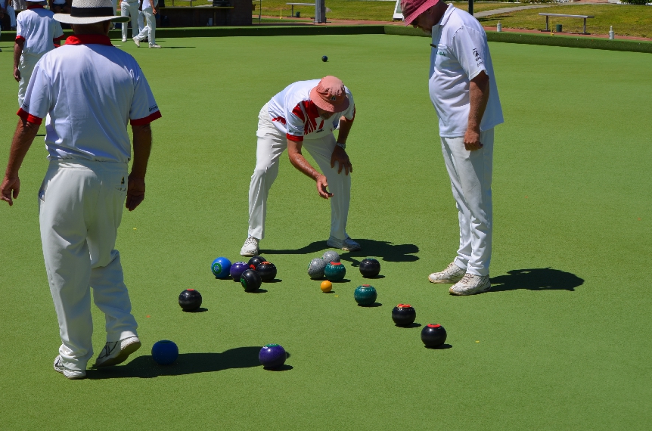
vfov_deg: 16.5
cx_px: 326
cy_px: 216
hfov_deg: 24.7
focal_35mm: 82
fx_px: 1490
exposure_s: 1/400
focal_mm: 55
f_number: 10
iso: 100
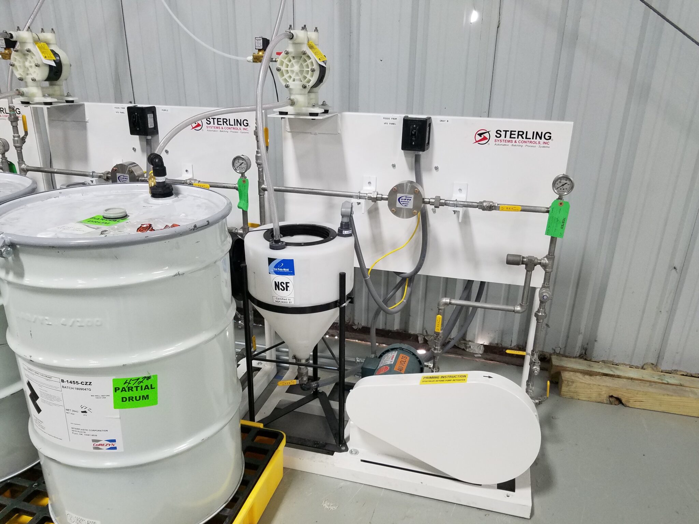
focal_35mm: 26
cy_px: 262
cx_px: 350
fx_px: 525
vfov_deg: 53.1
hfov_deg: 67.3
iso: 160
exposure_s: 1/40
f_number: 1.7
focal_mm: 4.2
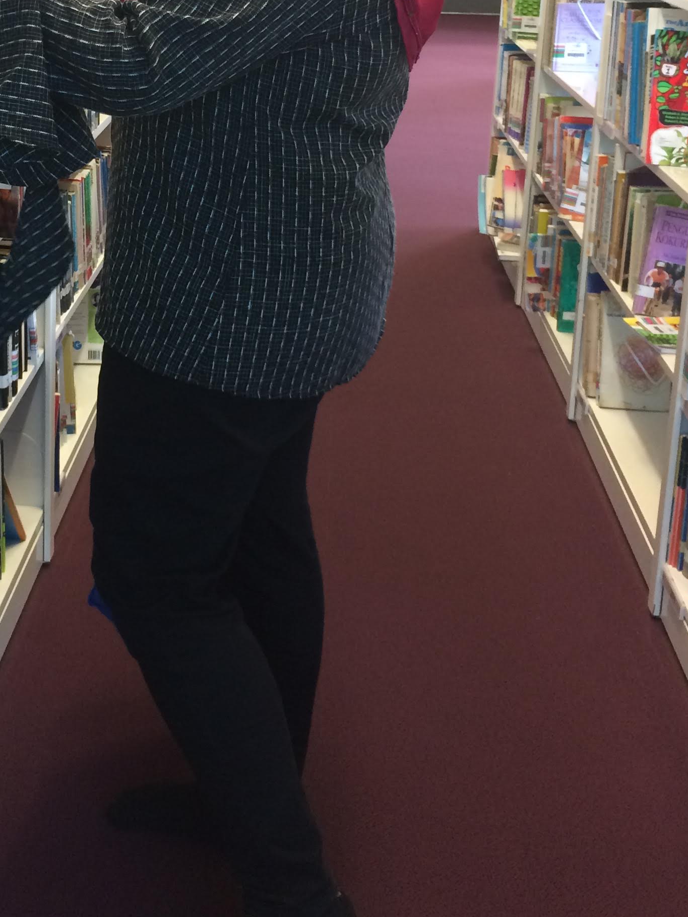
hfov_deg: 27.4
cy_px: 212
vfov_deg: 35.9
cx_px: 124
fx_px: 1378
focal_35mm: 52
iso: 160
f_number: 2.2
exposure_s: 1/33
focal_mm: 4.15
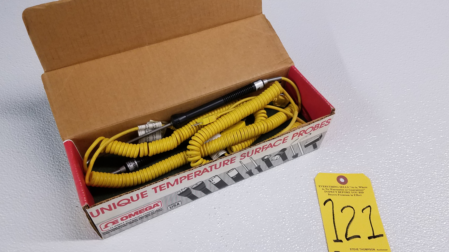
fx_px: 345
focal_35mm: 29
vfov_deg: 40.2
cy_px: 130
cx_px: 221
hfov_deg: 66.1
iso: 160
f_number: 1.7
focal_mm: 4.2
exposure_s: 1/60
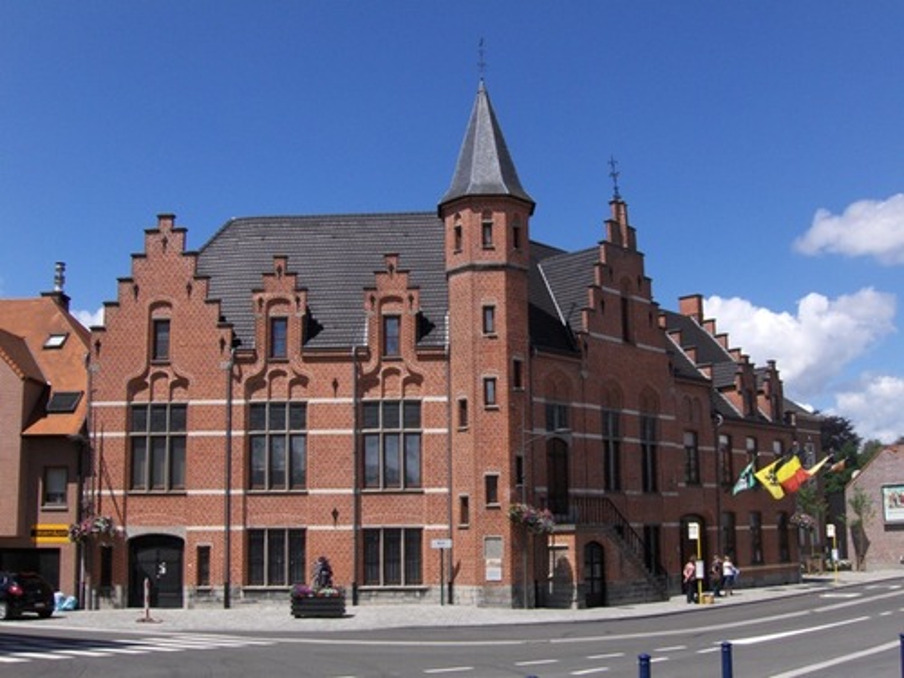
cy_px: 339
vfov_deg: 37.7
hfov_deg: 49.0
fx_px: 992
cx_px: 452
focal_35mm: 38
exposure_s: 1/775
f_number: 5.6
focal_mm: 8.19
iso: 100
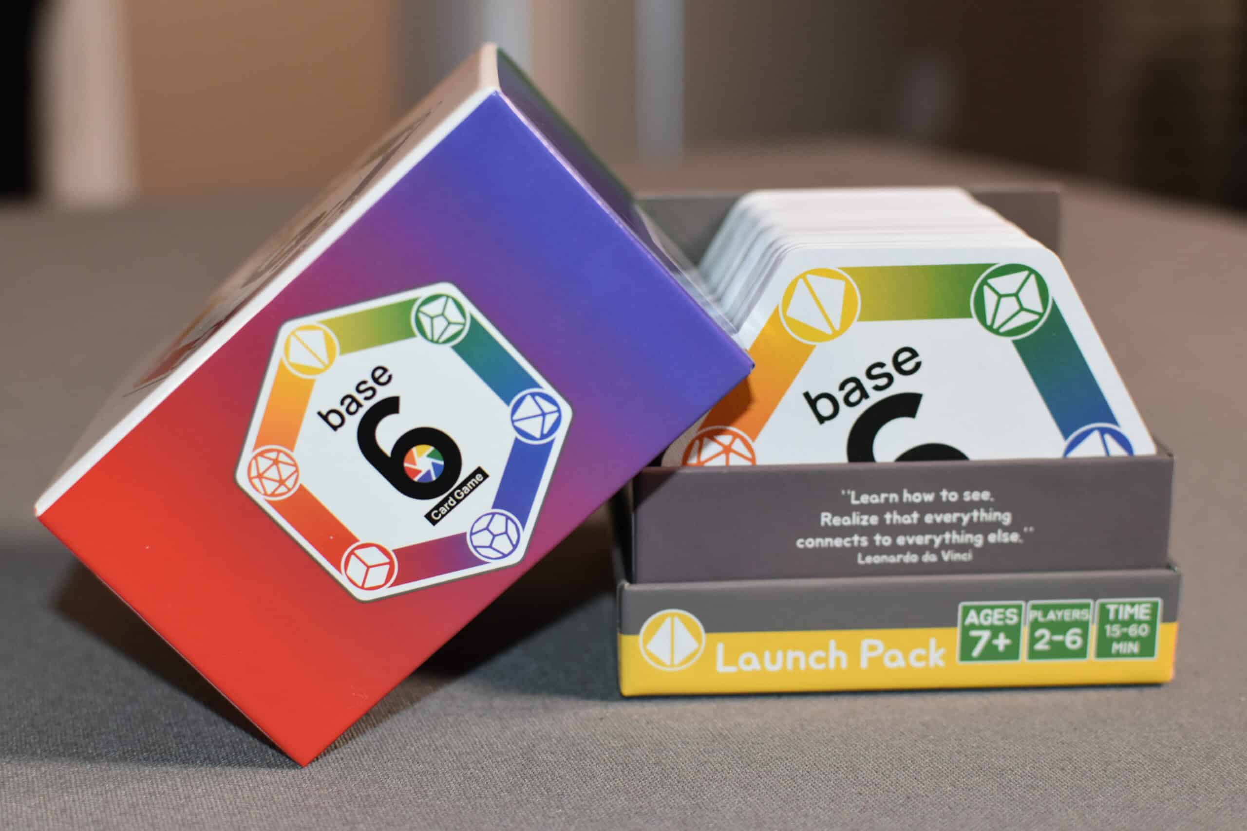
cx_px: 624
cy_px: 416
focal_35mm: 52
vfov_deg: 25.8
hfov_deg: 37.8
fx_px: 1819
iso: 800
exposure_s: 1/60
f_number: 3.2
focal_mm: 35
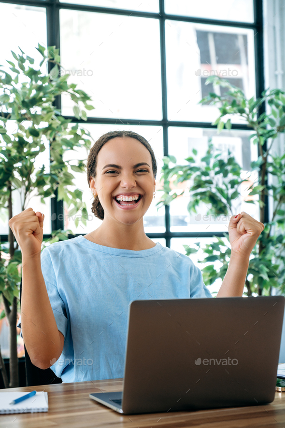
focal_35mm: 70
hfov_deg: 19.4
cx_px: 142
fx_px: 832
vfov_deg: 28.9
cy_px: 214
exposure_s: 1/250
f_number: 4
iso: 500
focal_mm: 70
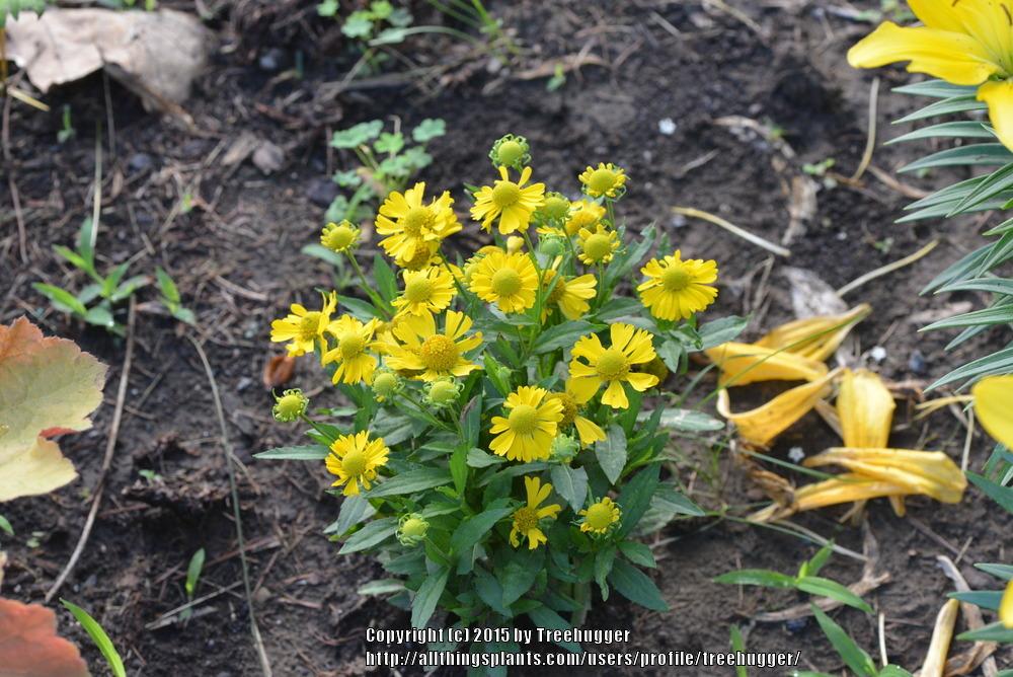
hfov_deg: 19.4
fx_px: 2956
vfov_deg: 13.1
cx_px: 506
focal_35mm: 105
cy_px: 338
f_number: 9
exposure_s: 1/320
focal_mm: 105
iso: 2500
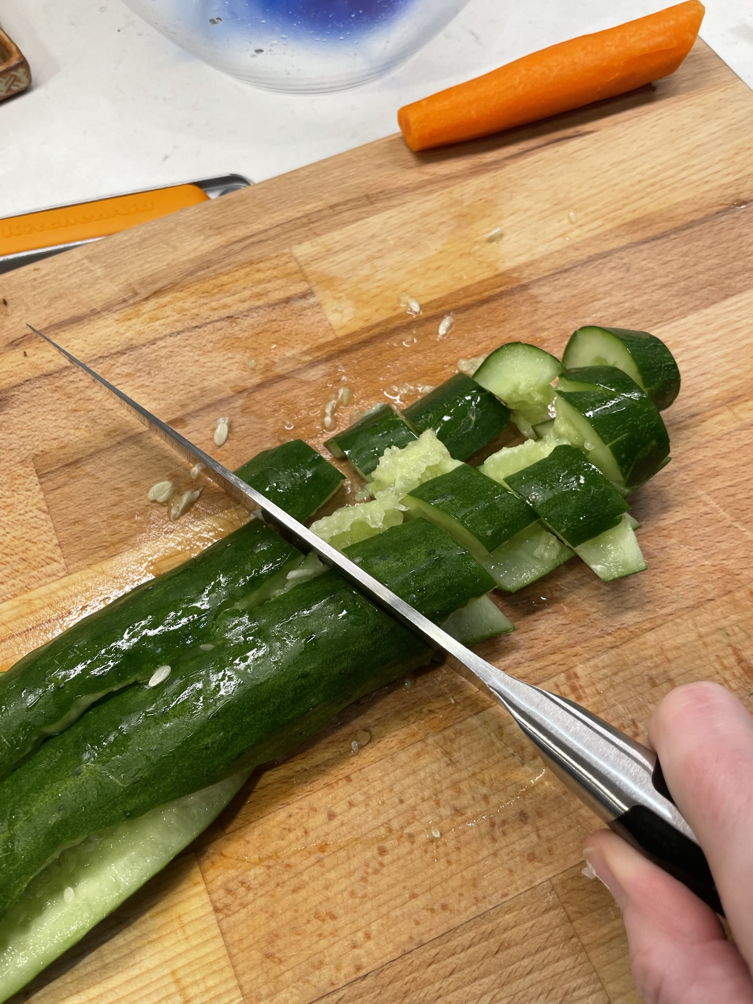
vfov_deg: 67.3
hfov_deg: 53.1
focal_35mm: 26
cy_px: 502
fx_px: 754
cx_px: 376
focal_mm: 4.2
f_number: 1.6
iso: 40
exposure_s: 1/120
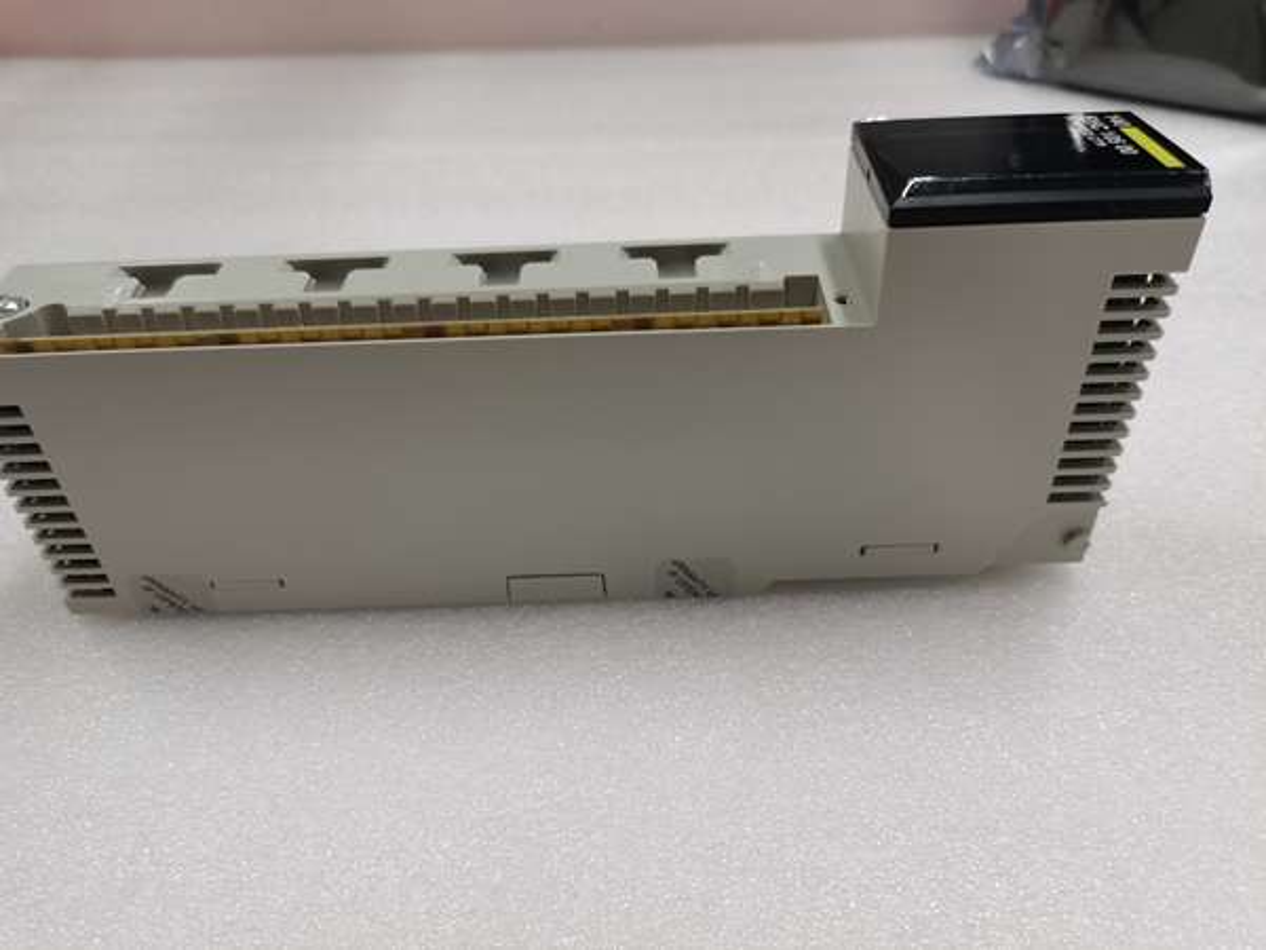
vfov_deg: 53.1
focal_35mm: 26
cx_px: 633
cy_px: 475
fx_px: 951
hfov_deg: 67.3
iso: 160
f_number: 1.8
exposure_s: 1/100
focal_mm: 5.58
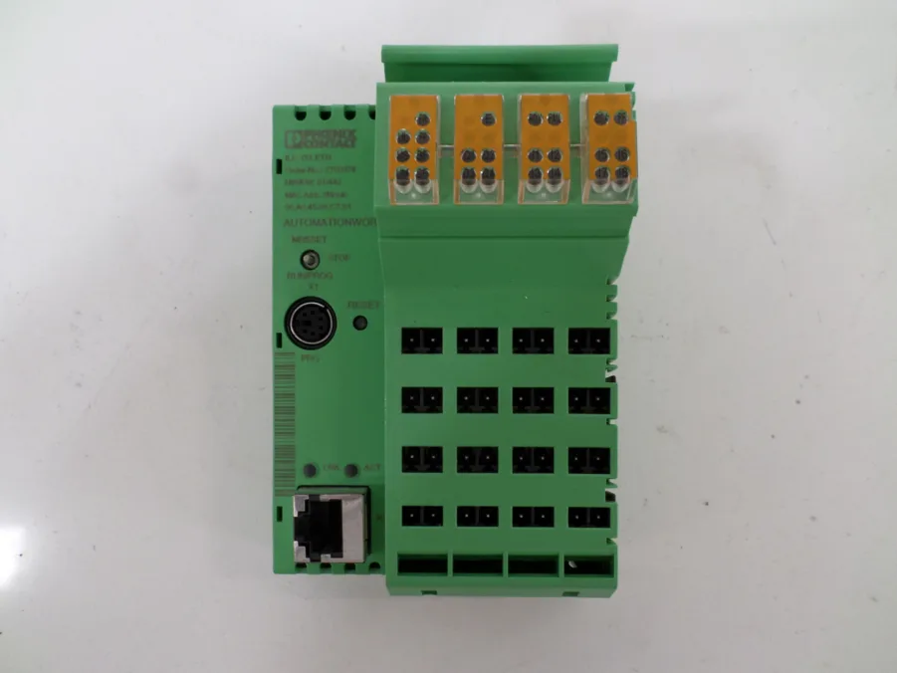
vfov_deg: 54.9
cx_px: 448
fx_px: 648
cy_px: 336
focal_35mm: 25
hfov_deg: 69.4
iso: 100
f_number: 2.5
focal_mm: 4.5
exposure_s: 1/30
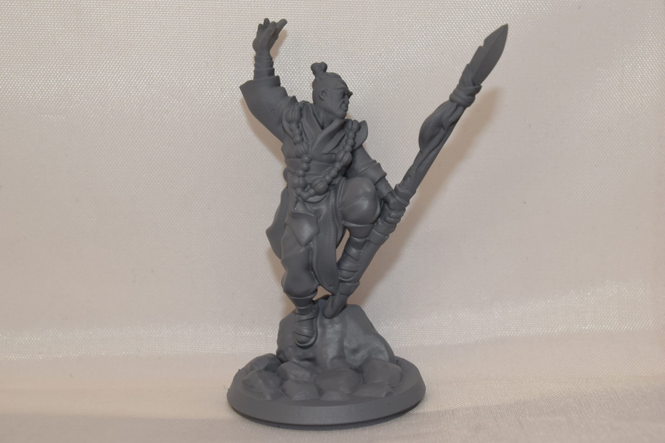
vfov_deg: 18.9
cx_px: 332
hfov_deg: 28.1
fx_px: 1330
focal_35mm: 72
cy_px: 222
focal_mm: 48
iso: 100
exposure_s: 1/2.5
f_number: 14
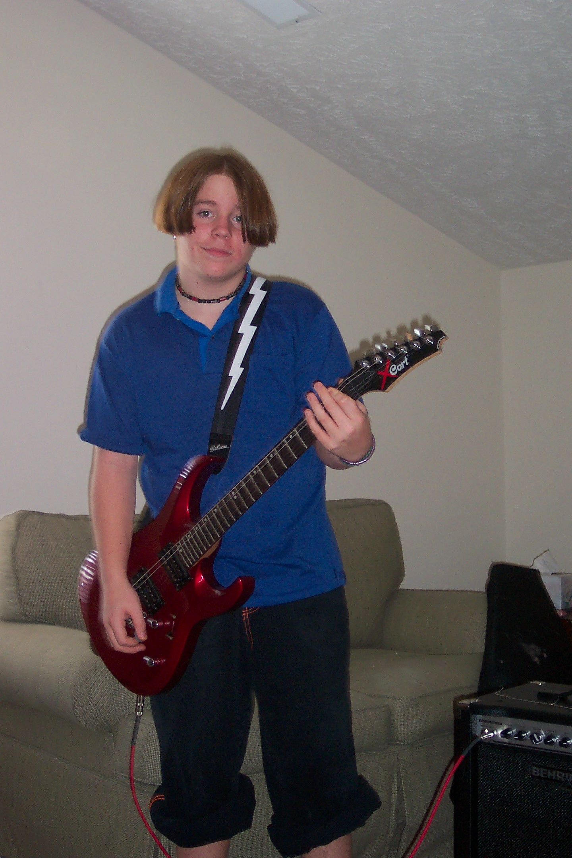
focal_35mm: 51
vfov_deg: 38.9
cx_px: 286
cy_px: 429
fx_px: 1215
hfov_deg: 26.5
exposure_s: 1/45
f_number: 3.4
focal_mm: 10.7
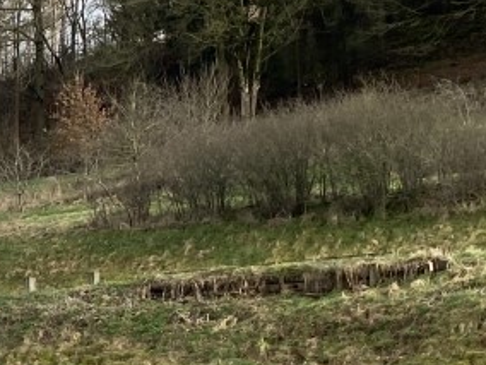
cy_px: 612
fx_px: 1544
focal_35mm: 110
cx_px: -421
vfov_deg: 12.5
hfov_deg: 15.2
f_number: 1.8
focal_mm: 4.25
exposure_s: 1/1016
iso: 32
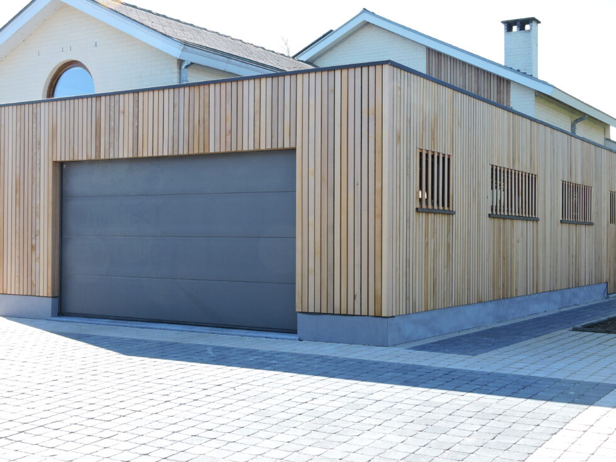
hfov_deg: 38.2
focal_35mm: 50
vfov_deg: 29.1
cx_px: 308
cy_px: 231
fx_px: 890
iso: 100
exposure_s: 1/200
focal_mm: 9
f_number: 4
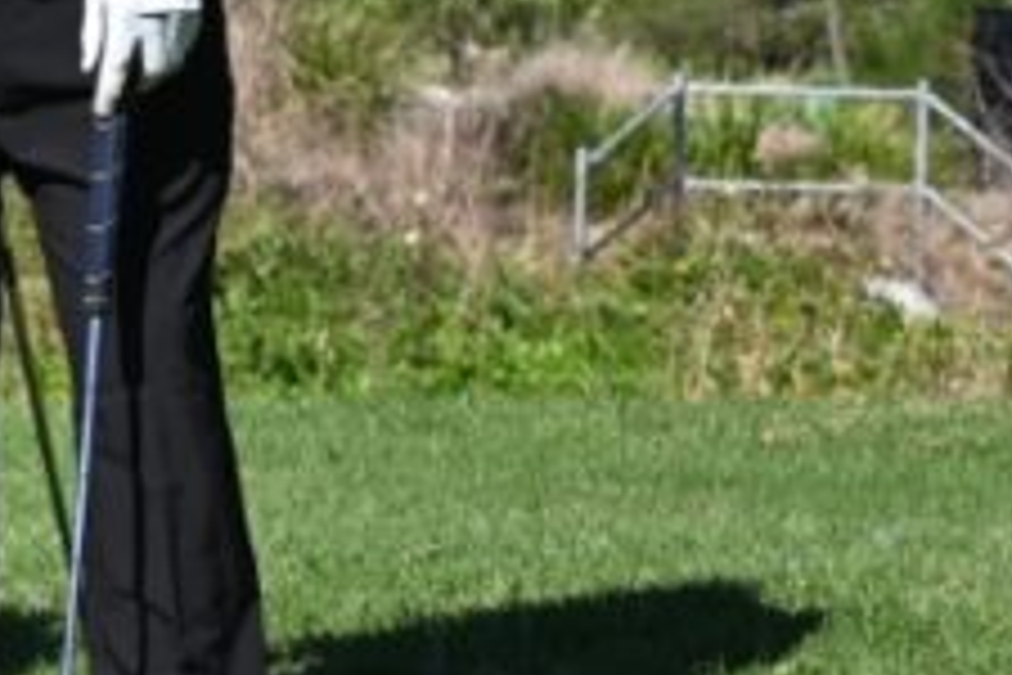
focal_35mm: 505
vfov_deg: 2.7
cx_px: -895
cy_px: -295
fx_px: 14195
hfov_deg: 4.0
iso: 100
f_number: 7.1
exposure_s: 1/400
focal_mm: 74
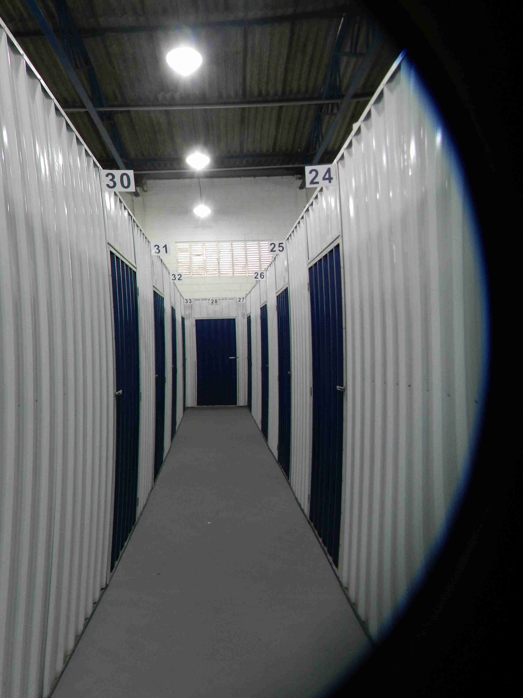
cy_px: 349
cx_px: 262
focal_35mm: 23
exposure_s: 1/13
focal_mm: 4
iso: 400
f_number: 3.4
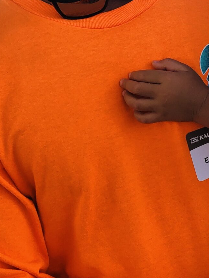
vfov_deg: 23.2
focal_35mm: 83
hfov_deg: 17.4
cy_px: 52
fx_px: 668
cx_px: 202
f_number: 1.8
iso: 20
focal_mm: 3.99
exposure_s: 1/607
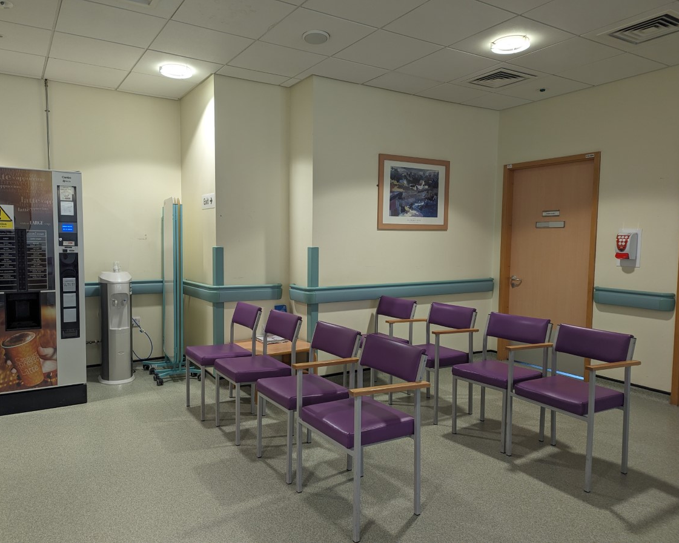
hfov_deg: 68.0
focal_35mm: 25
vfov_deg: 56.8
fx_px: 502
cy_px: 272
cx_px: 321
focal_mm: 6.81
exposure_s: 1/33.3
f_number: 1.85
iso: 114
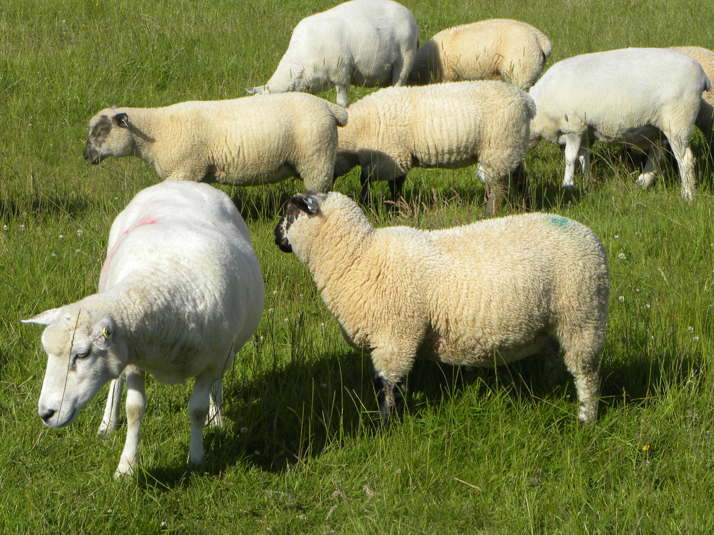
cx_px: 357
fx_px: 2413
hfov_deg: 16.8
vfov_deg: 12.7
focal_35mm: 117
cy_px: 268
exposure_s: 1/366
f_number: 5.6
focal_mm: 20.8
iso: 64
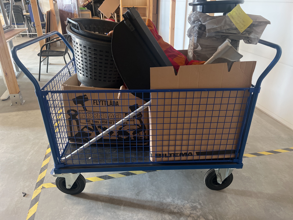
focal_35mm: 26
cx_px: 146
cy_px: 110
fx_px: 220
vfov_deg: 53.1
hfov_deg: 67.3
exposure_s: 1/60
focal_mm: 5.7
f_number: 1.5
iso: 320
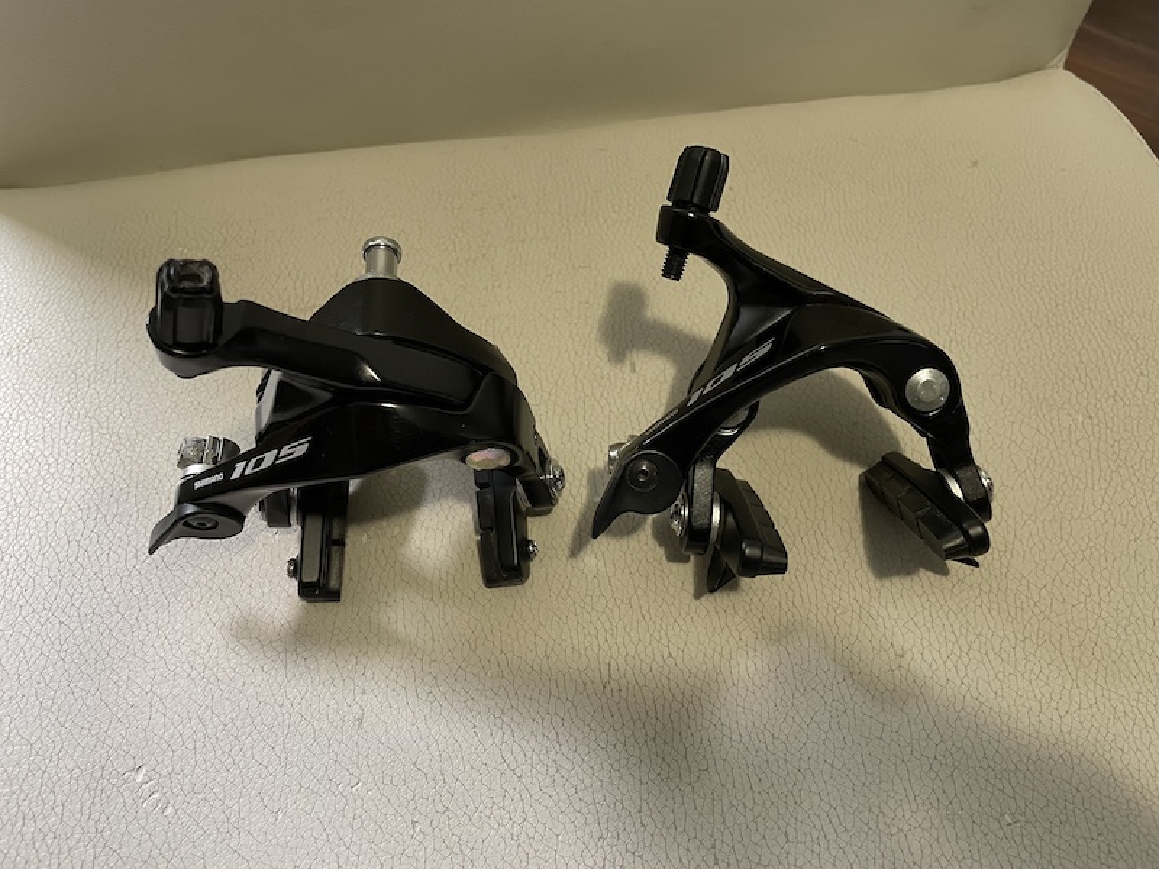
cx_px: 580
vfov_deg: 53.1
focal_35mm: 26
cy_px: 434
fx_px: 871
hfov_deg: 67.3
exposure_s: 1/60
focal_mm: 4.2
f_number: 1.6
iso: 320
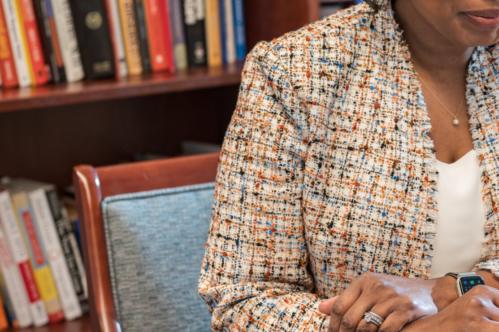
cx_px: 355
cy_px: 84
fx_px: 1593
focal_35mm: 115
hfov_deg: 17.7
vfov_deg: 11.9
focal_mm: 50
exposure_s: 1/160
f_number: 2.8
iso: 800
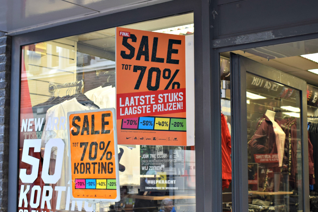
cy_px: 106
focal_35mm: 42
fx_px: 371
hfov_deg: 46.4
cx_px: 159
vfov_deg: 31.9
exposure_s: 1/100
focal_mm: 28
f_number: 5
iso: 400
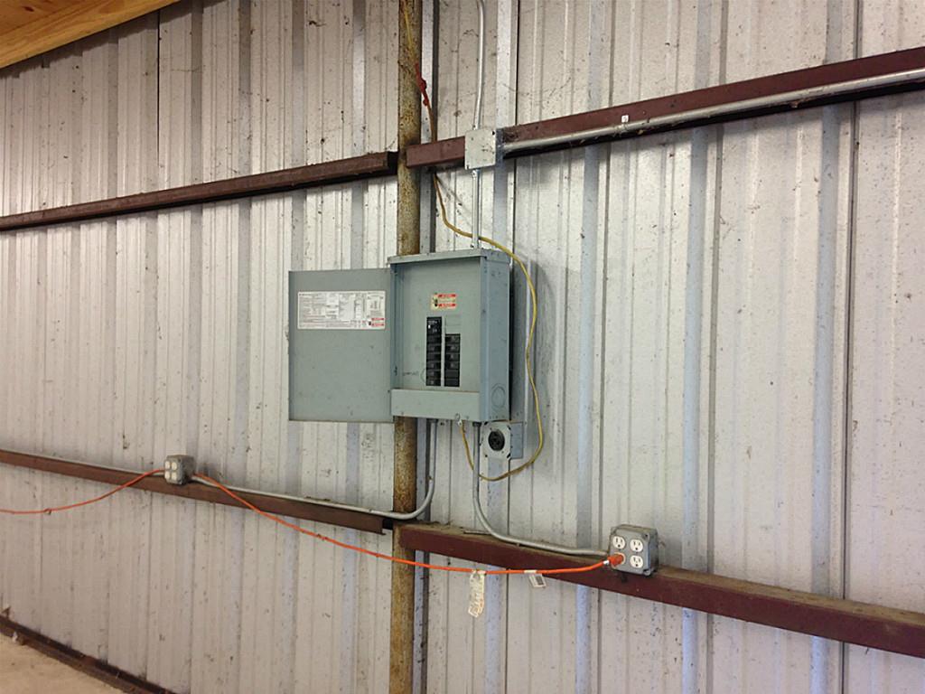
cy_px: 347
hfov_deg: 55.4
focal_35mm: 33
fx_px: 882
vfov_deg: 42.9
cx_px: 462
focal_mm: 4.12
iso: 100
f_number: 2.4
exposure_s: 1/20
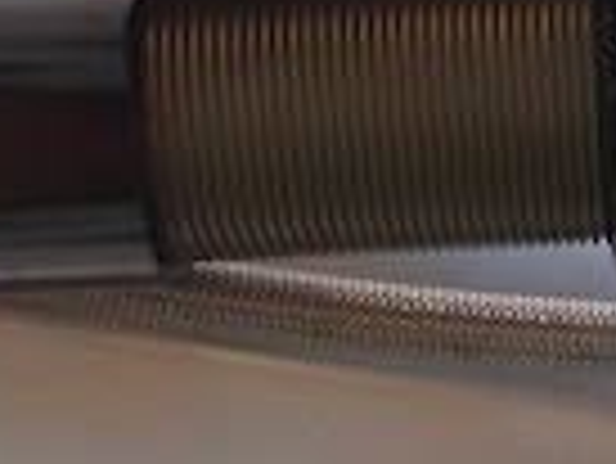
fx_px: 3437
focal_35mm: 193
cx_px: 1165
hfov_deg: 9.6
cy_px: -374
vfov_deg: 7.5
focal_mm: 4.12
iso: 50
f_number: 2.4
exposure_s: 1/24
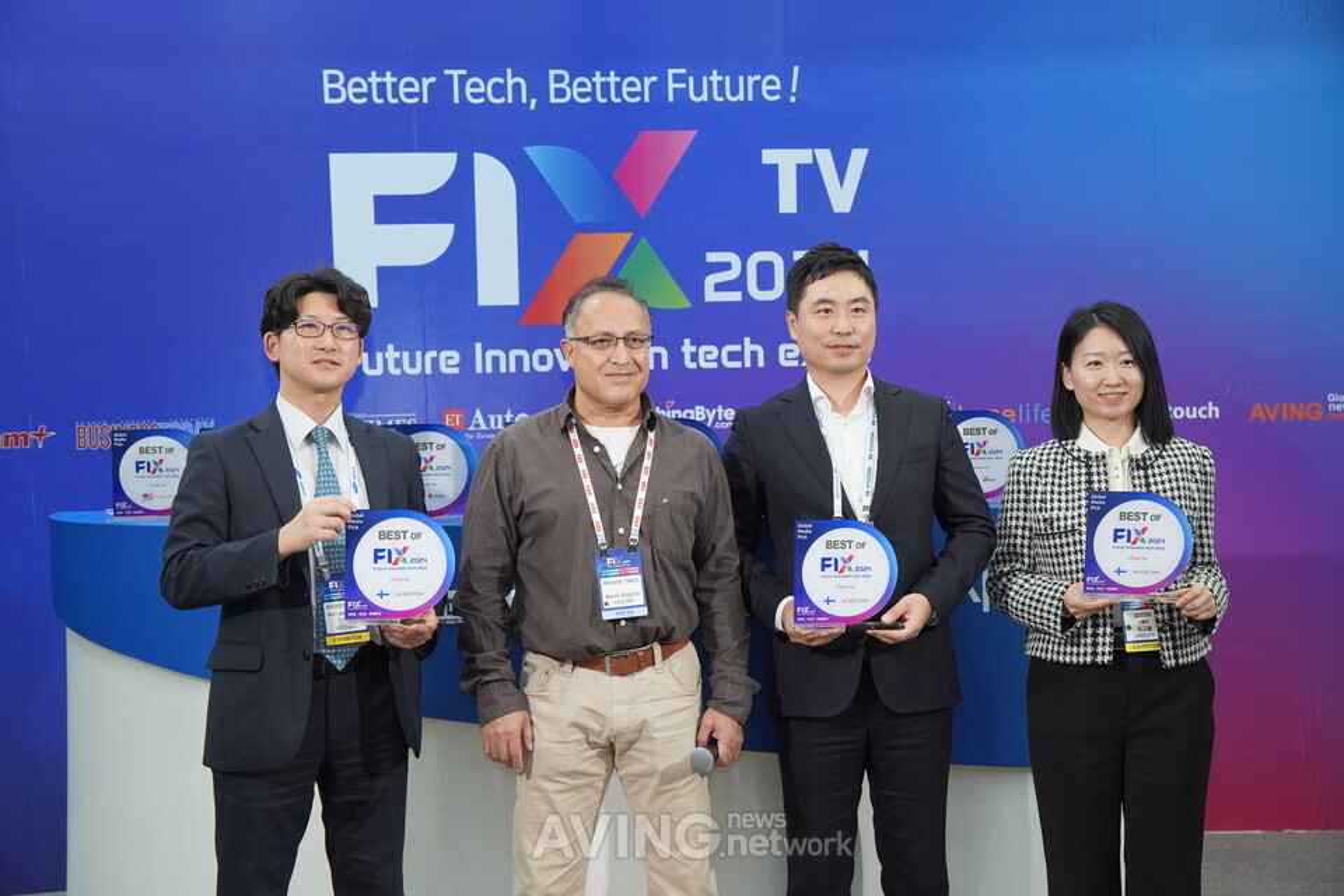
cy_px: 448
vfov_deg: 22.6
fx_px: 2240
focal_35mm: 60
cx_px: 672
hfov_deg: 33.4
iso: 800
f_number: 4
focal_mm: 40
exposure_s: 1/160
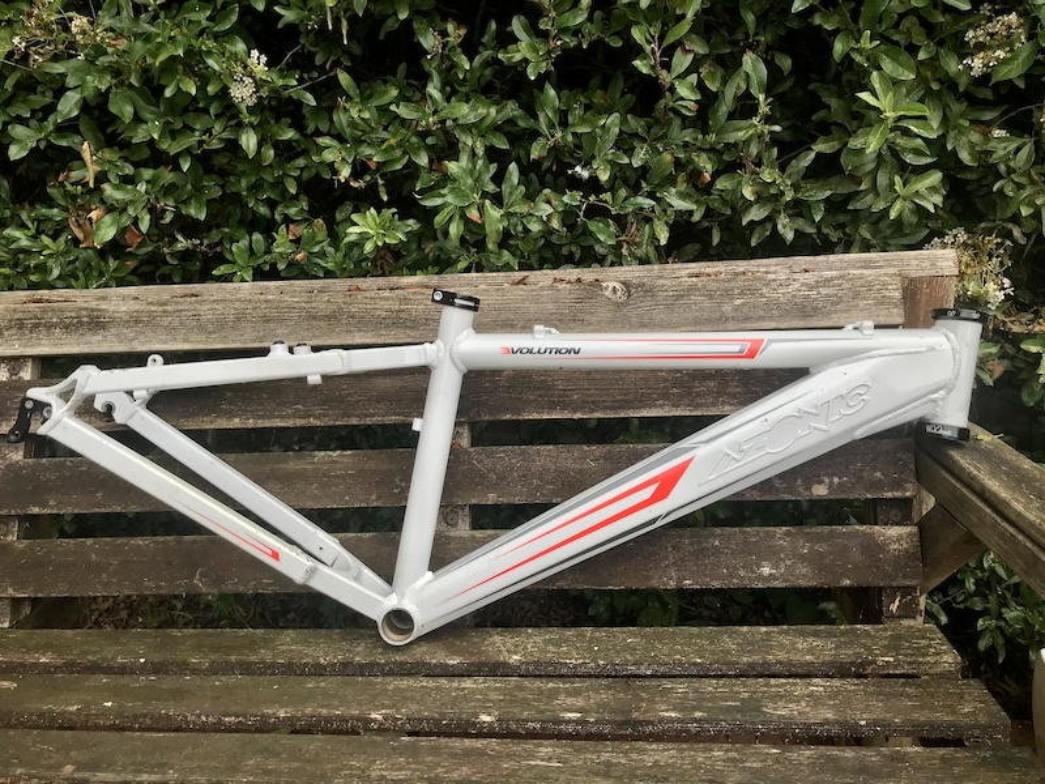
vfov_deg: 49.7
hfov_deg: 63.4
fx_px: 845
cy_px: 392
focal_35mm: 28
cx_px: 522
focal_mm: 3.99
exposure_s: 1/100
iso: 32
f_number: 1.8
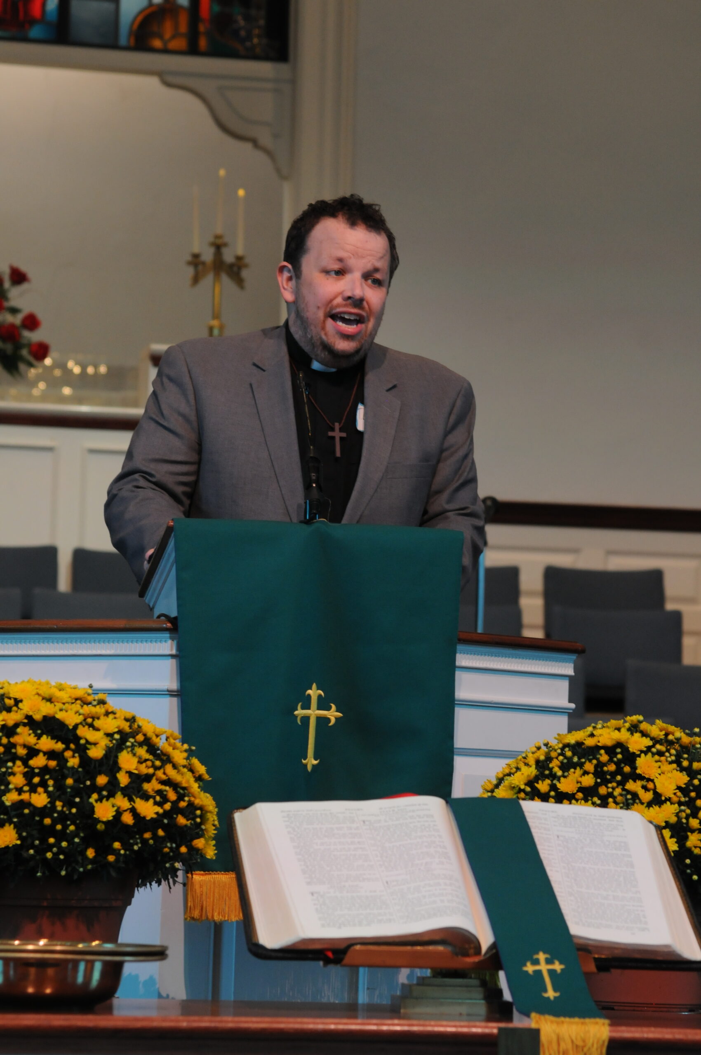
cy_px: 528
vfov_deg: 14.9
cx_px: 350
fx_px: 4041
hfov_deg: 9.9
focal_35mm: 138
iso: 800
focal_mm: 92
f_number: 4.5
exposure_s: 1/80
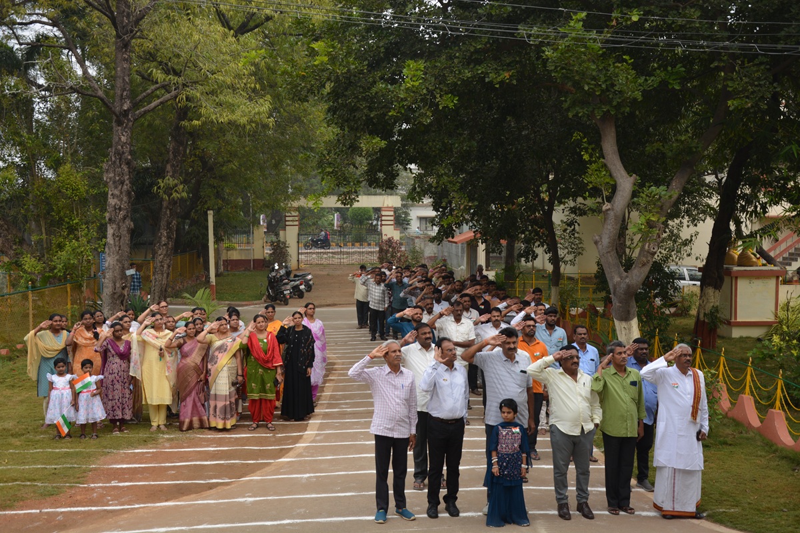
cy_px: 266
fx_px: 1000
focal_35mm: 45
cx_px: 400
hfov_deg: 43.6
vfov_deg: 29.9
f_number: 5
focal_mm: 30
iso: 100
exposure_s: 1/200
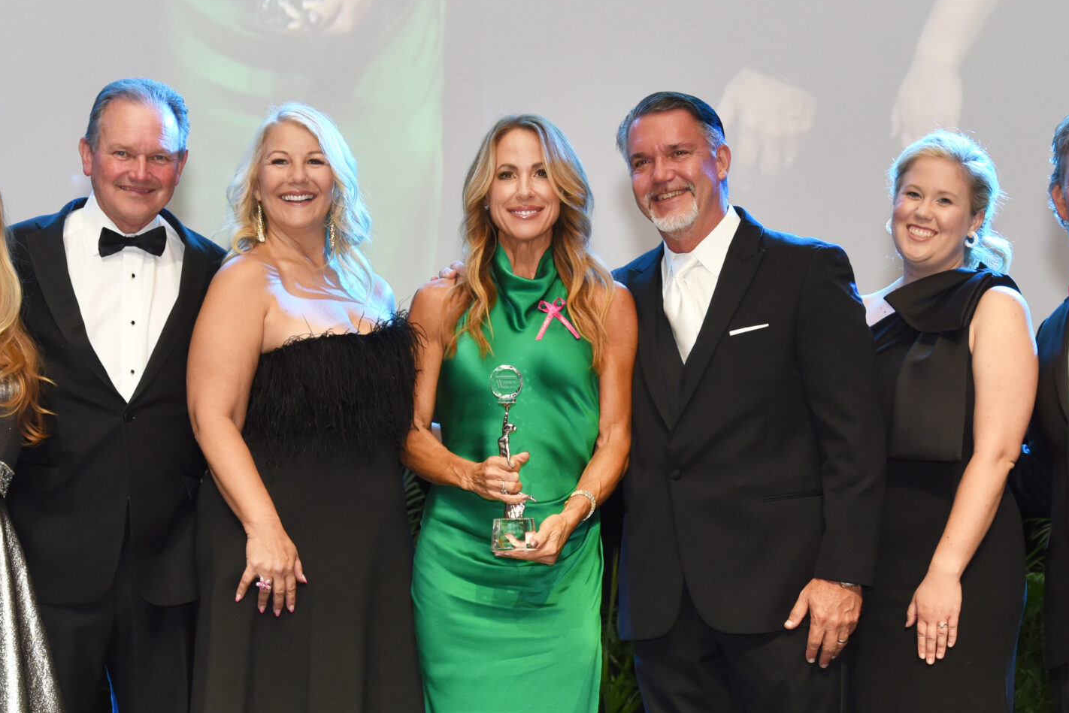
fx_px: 3742
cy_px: 553
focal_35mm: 126
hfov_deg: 16.3
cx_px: 534
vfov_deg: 10.9
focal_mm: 70
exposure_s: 1/125
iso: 1250
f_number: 5.6
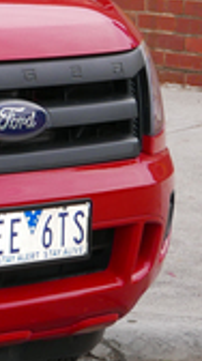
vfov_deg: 9.6
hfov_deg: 5.1
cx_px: -451
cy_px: 90
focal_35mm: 224
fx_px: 2142
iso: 200
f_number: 5.6
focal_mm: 25.4
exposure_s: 1/200
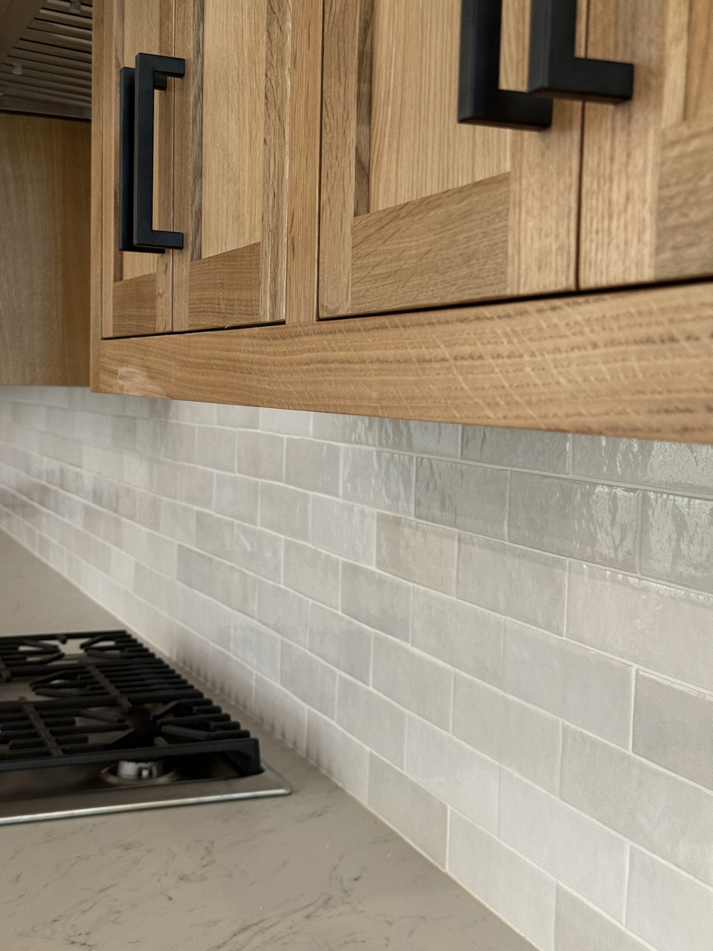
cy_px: 476
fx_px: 1318
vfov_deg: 39.7
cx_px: 356
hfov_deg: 30.3
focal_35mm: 48
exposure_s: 1/40
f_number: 1.78
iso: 320
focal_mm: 6.86
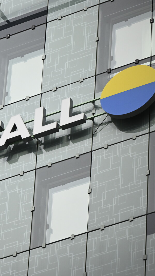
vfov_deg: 7.8
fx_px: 2016
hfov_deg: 4.4
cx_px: -21
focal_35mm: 276
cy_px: 138
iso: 640
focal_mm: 175
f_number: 2.8
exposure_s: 1/13000
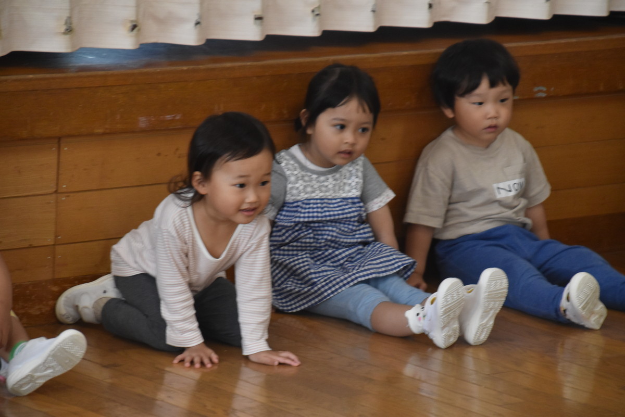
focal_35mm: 202
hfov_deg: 10.2
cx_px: 312
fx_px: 3517
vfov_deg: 6.8
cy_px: 208
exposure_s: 1/125
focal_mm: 135
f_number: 6
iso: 1600
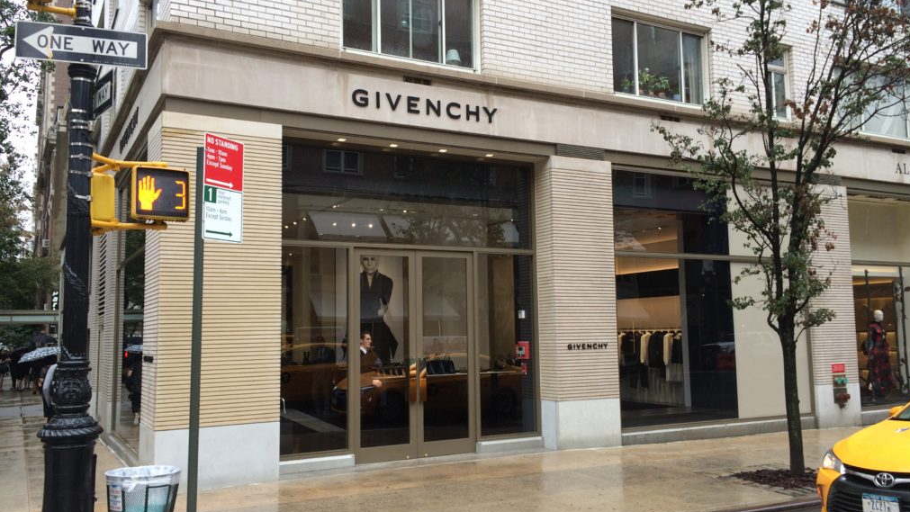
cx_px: 460
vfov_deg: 36.7
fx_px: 772
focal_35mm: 32
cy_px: 257
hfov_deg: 61.0
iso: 32
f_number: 2.2
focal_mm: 4.15
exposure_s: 1/201
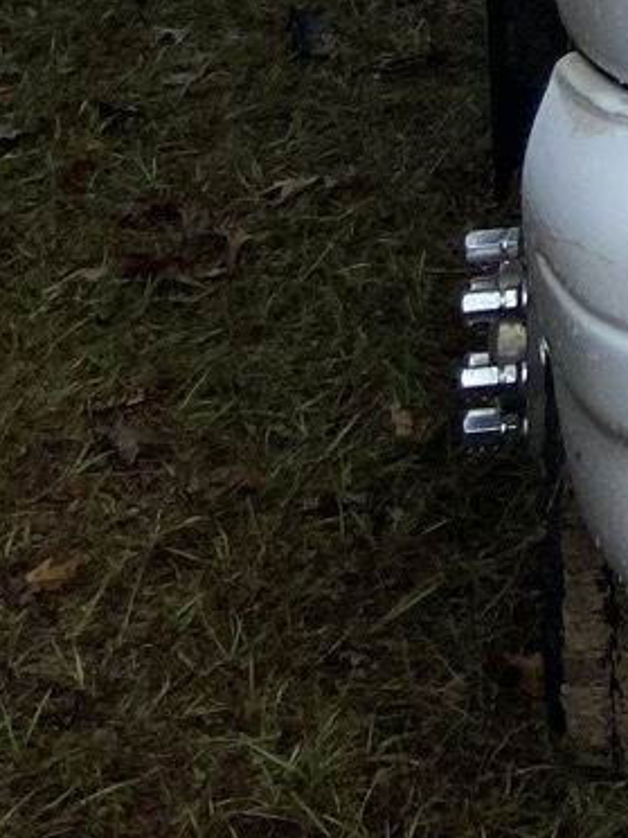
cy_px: -1376
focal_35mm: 143
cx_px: 1238
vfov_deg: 10.9
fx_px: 3459
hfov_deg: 9.7
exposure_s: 1/1377
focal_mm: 4.25
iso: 32
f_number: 1.8
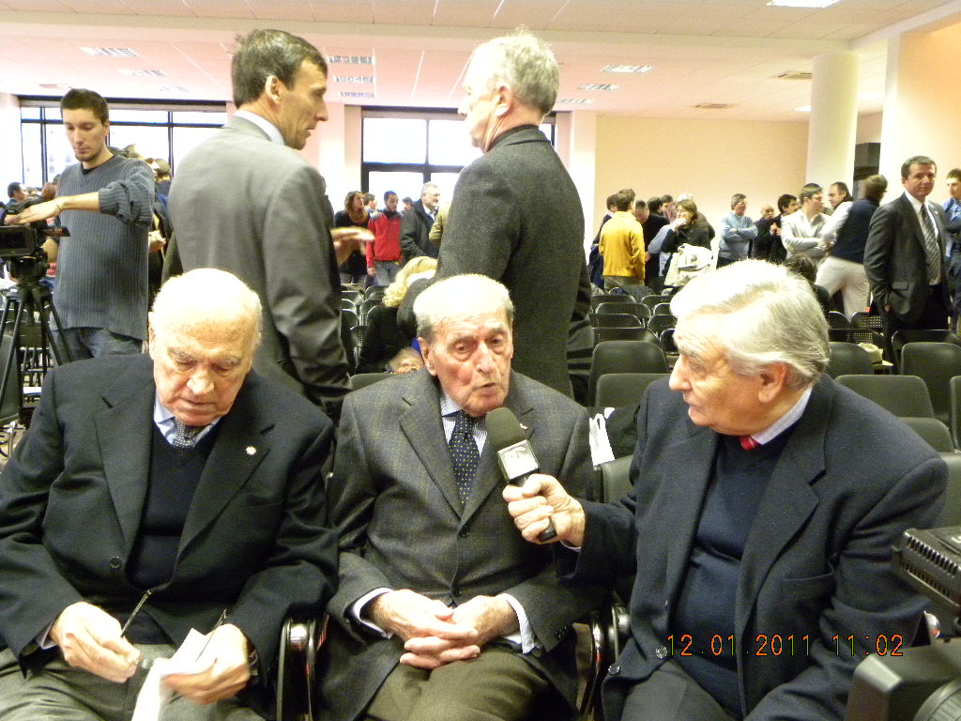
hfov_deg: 50.1
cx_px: 480
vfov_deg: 38.7
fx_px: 1027
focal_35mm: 37
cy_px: 360
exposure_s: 1/9.6
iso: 583
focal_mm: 6.6
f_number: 3.2
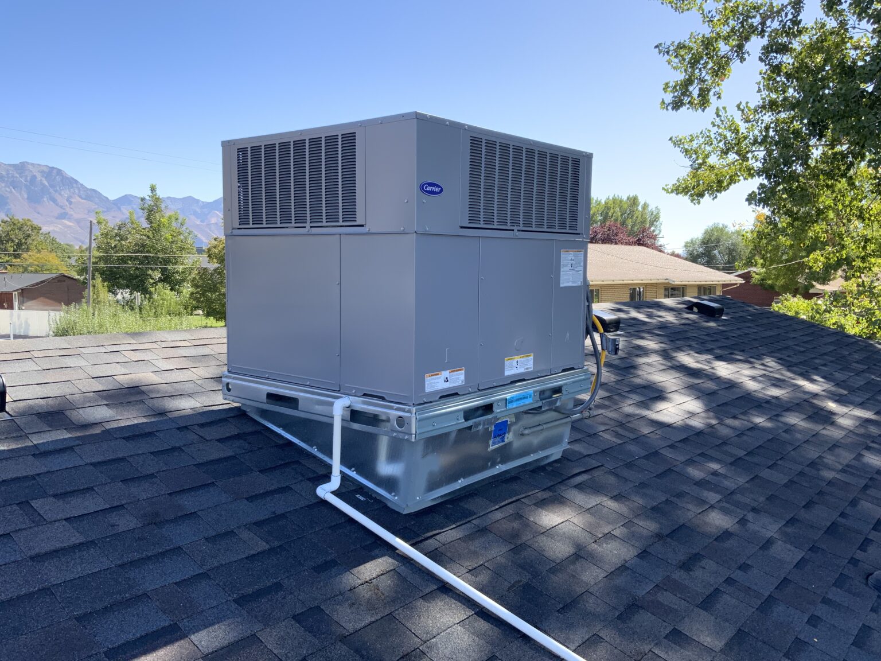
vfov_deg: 48.2
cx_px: 440
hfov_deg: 61.7
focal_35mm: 29
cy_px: 330
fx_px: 738
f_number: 1.8
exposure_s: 1/473
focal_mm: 3
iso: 16
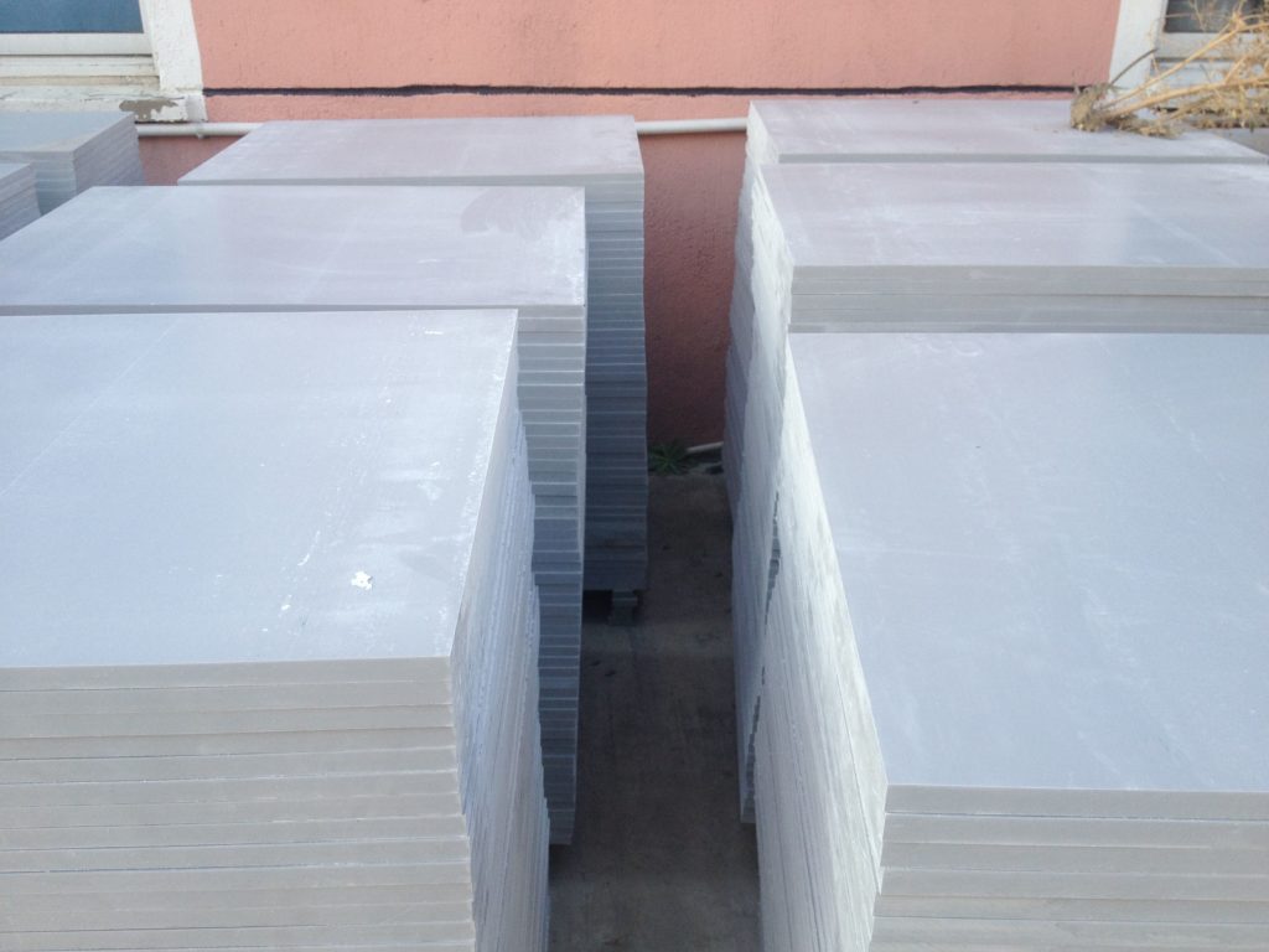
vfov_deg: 40.7
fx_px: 1283
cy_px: 476
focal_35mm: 35
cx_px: 634
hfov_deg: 52.6
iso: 50
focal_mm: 4.28
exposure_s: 1/245
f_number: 2.4
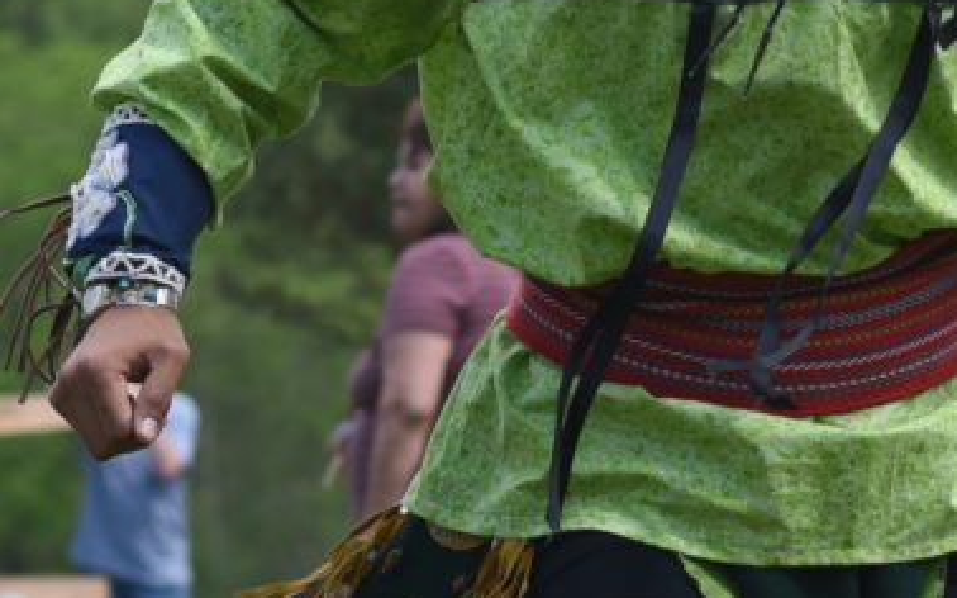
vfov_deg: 2.8
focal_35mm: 470
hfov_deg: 4.5
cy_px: 359
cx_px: -43
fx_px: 12255
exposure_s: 1/800
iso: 250
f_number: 5.6
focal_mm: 85
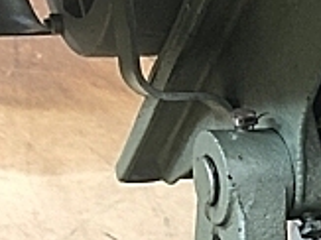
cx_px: 445
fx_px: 1019
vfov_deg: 12.9
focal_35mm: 110
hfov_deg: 16.6
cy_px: 340
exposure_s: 1/15
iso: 50
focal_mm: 3.99
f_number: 1.8
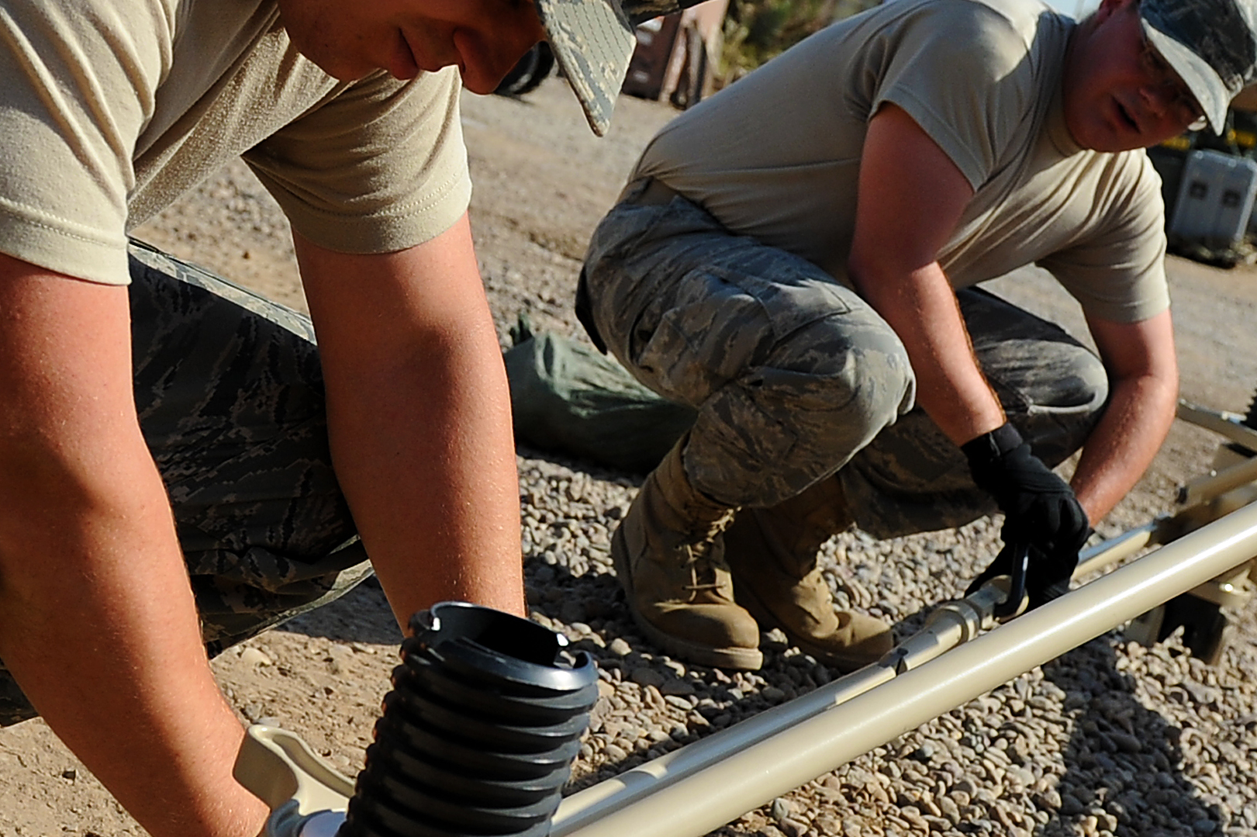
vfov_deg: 21.4
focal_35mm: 63
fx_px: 2199
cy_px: 614
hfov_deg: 31.7
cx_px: 810
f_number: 4.5
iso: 400
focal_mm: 24
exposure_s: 1/4000
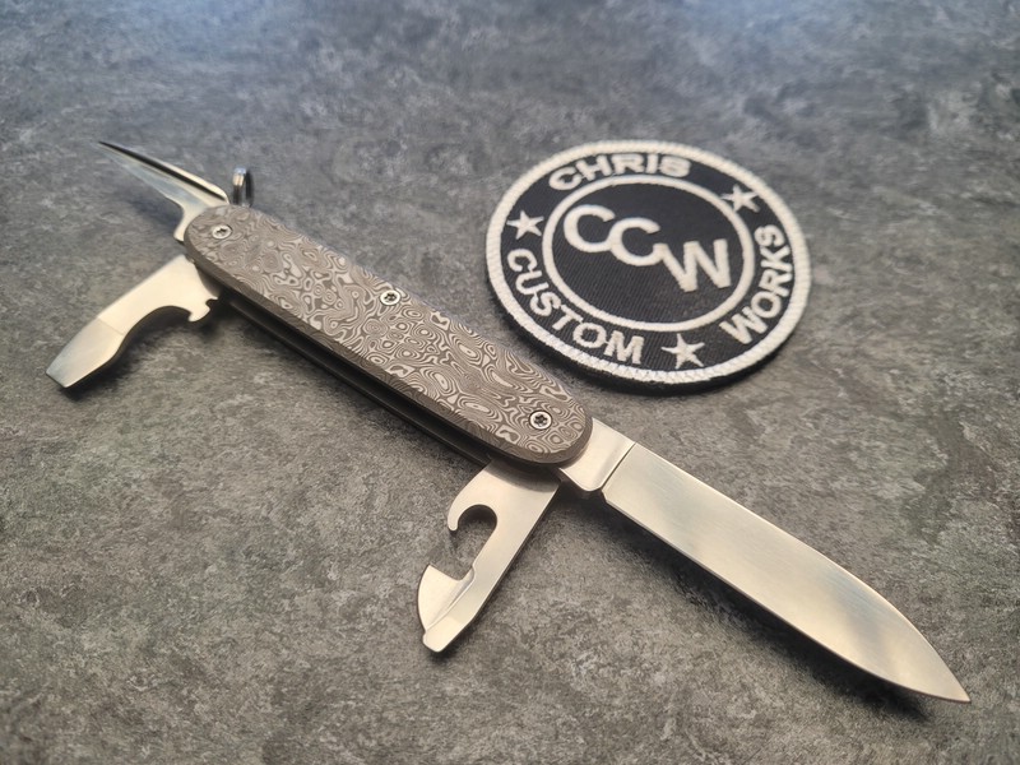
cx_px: 510
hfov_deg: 67.3
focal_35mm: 26
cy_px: 382
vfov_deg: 53.1
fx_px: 766
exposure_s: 1/100
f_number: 1.8
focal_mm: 5.4
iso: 125
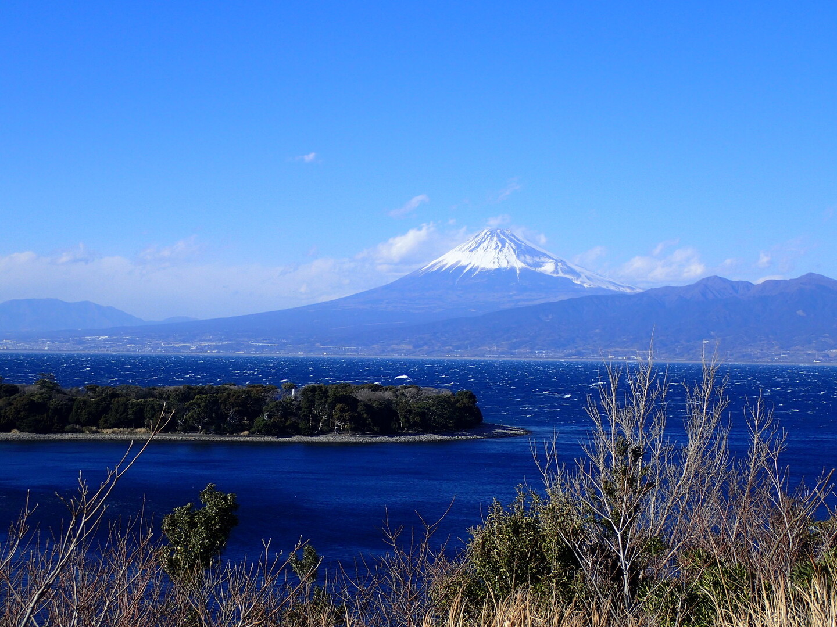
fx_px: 1281
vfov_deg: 27.5
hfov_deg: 36.2
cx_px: 418
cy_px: 314
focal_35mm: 53
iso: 100
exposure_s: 1/640
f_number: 4.5
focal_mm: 9.61
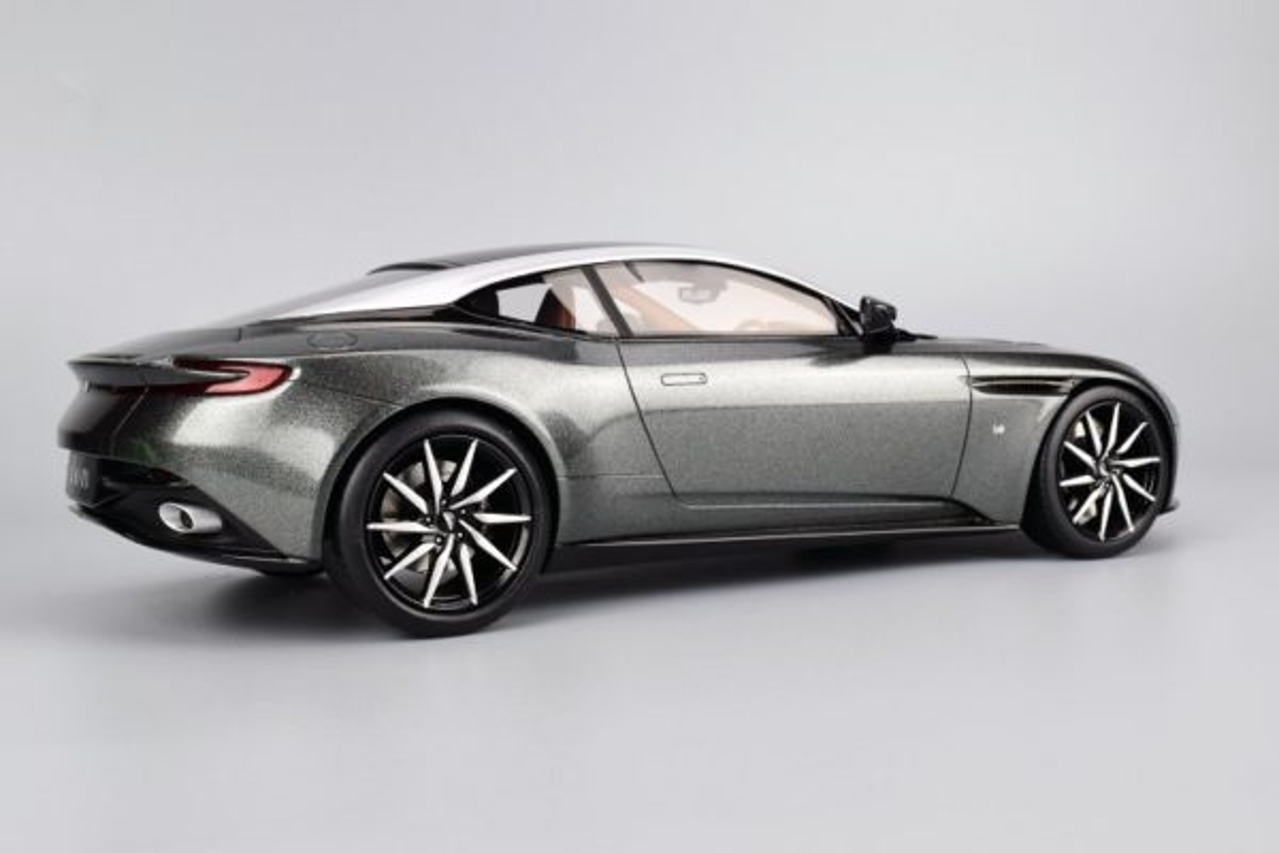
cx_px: 640
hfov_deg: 41.1
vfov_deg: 28.1
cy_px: 426
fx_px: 1705
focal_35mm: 48
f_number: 18
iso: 100
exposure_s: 1/8
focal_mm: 32
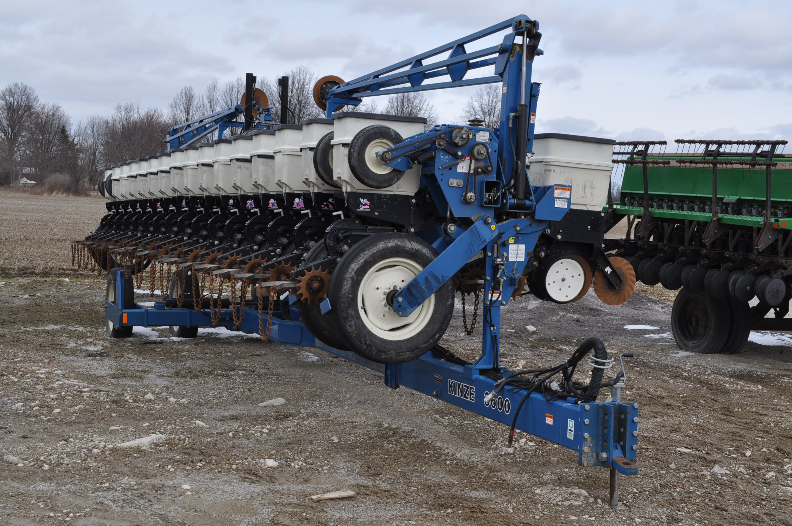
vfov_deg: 25.7
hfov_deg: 37.9
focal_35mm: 52
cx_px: 396
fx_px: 1154
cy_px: 263
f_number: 9
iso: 200
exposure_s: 1/320
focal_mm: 35
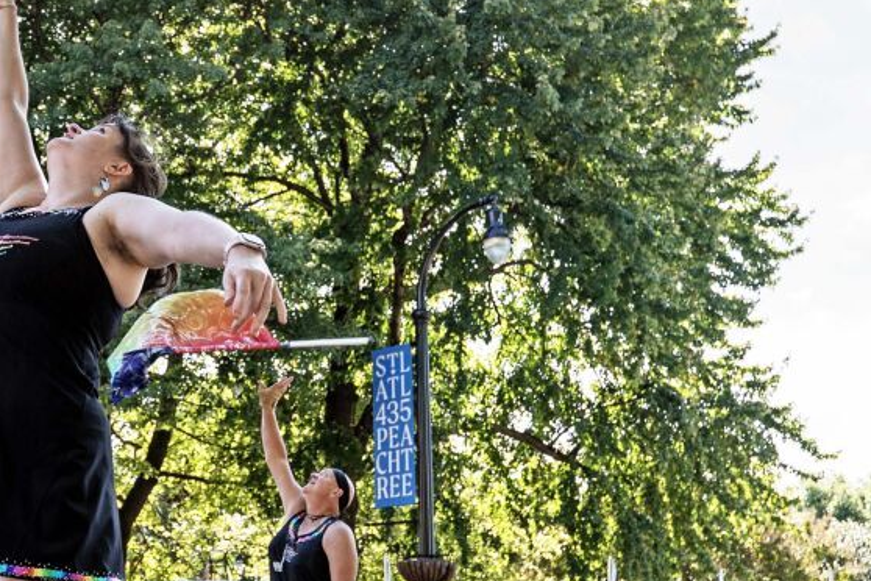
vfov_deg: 22.5
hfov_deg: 31.9
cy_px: 180
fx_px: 1452
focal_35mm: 60
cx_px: 101
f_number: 3.5
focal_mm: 19
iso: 50
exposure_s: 1/250
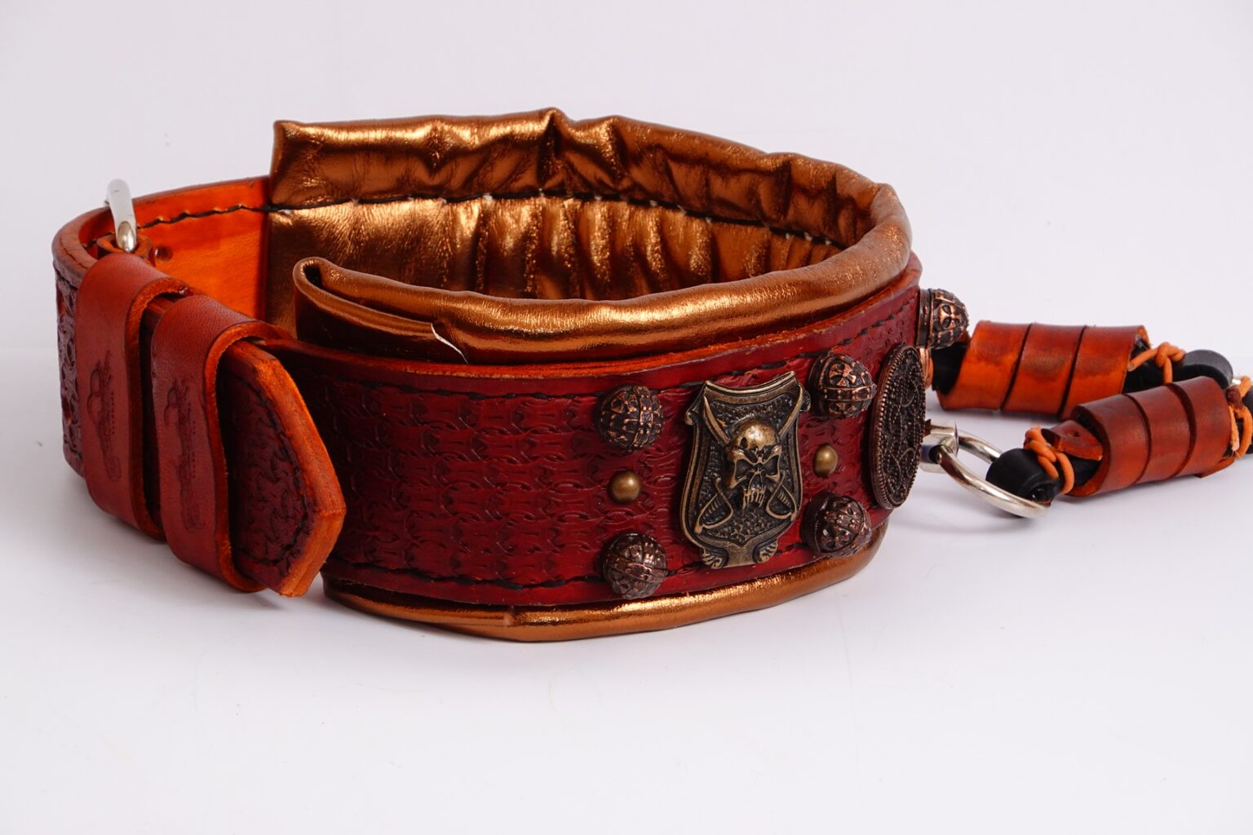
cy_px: 418
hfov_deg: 10.3
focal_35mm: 200
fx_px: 6961
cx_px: 626
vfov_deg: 6.9
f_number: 11
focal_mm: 72
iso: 400
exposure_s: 1/250
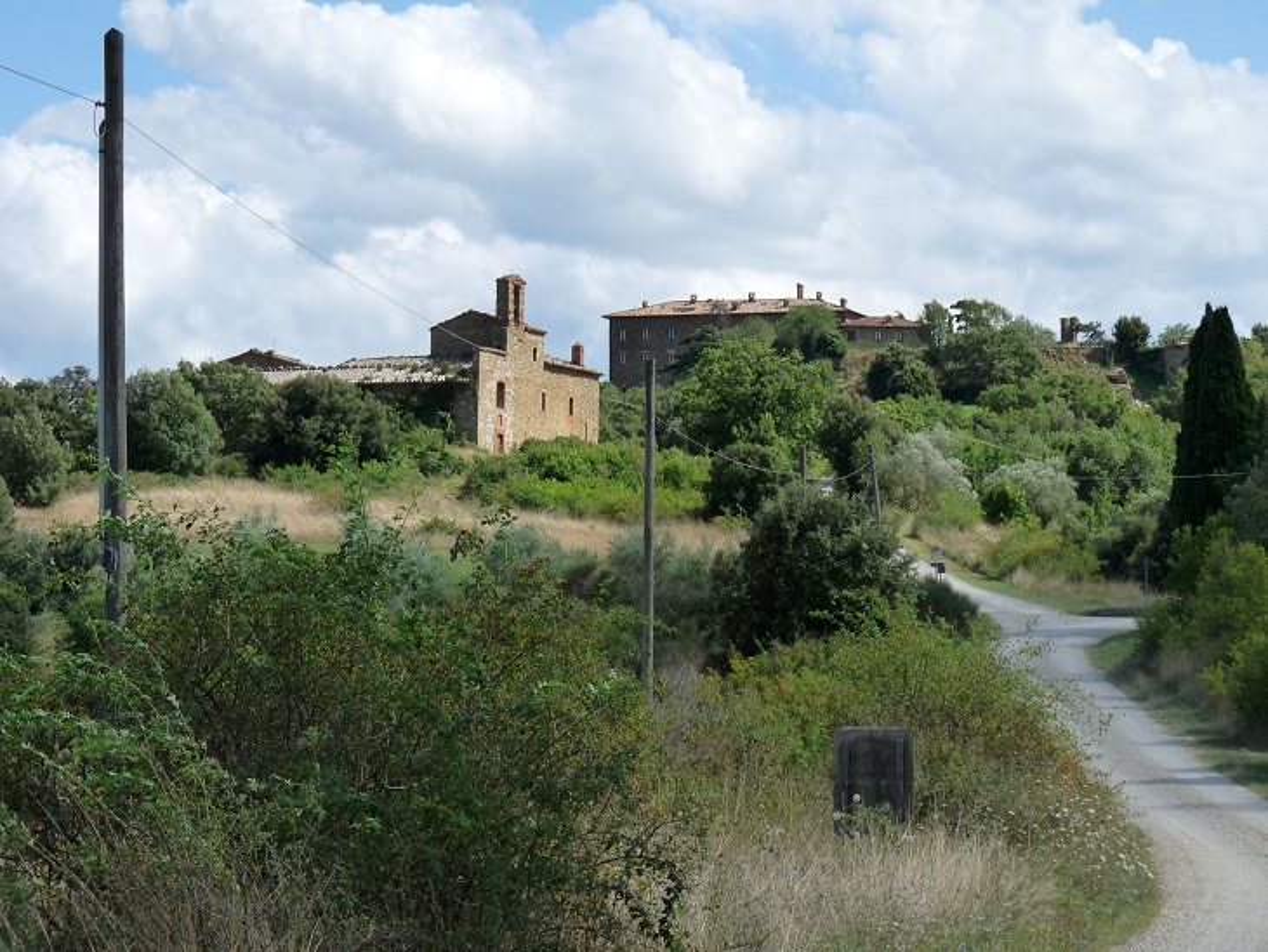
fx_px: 4470
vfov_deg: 12.2
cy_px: 476
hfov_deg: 16.1
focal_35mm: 122
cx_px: 634
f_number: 5.6
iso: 160
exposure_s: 1/500
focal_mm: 21.6
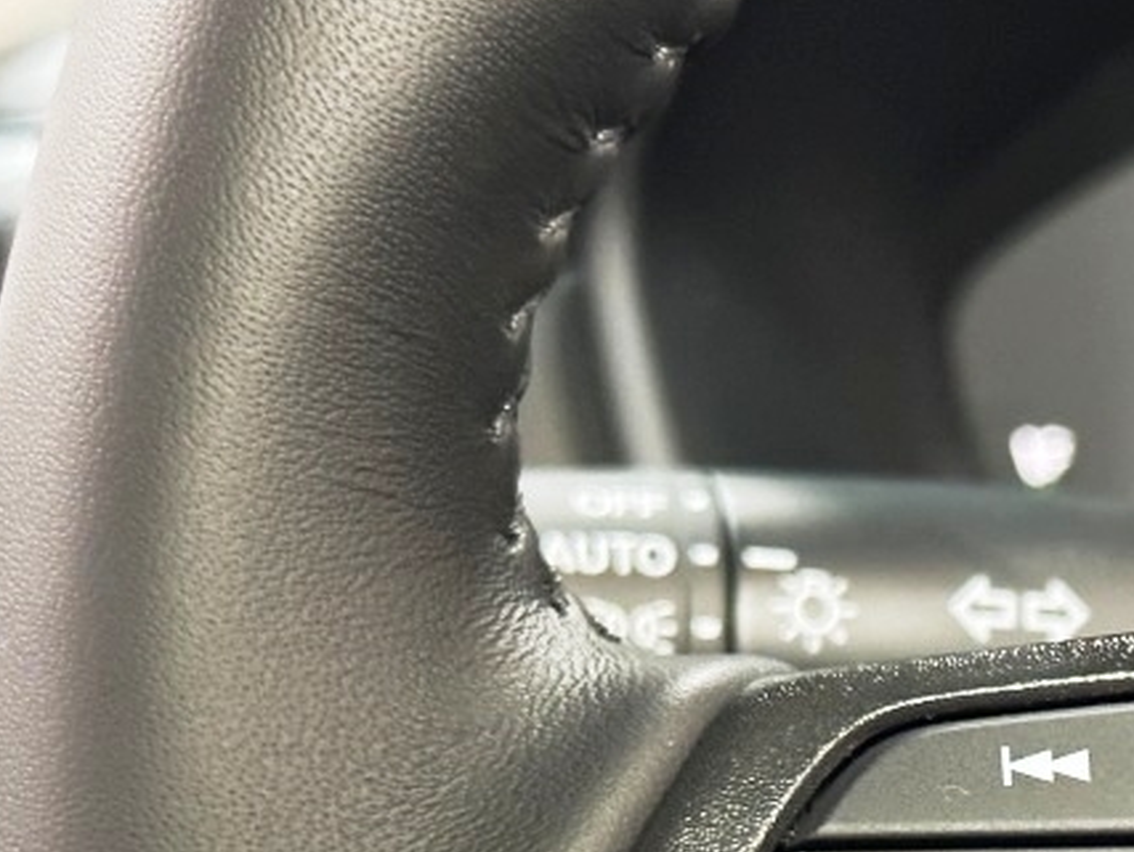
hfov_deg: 16.8
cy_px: 958
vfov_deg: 12.7
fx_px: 3771
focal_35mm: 115
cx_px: 1113
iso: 640
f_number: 1.78
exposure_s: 1/24
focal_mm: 6.86
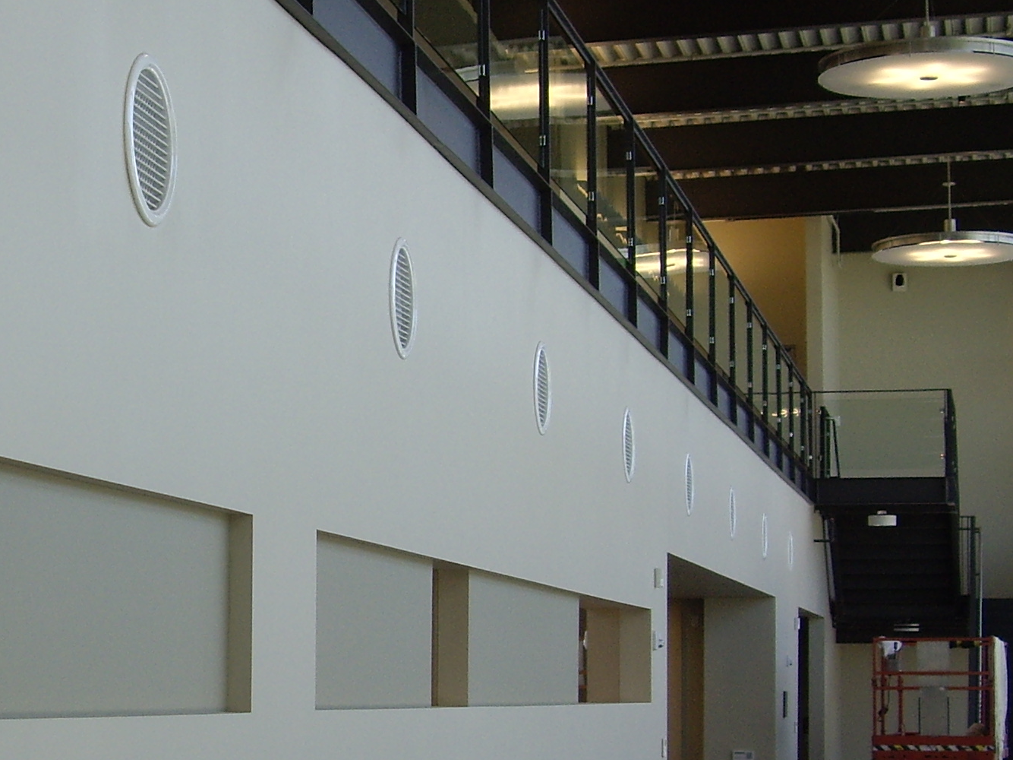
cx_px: 118
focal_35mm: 93
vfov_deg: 15.8
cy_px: 524
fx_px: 2721
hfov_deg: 20.7
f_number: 2.8
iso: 100
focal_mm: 7.9
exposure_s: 1/160
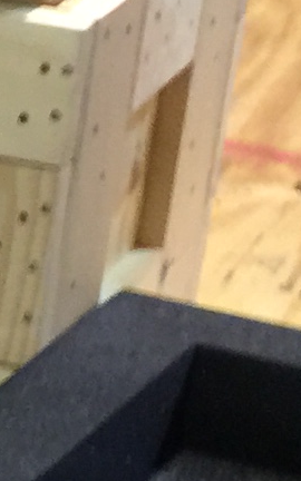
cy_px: 760
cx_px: -765
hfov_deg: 5.2
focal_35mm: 232
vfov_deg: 8.8
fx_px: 3045
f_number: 2.2
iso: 80
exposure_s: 1/15
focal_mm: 4.15
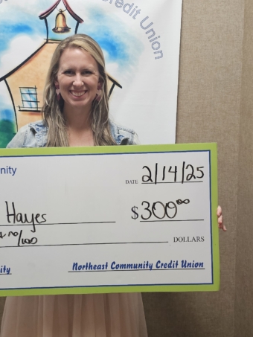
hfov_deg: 28.0
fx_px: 507
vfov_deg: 36.8
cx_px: 119
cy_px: 183
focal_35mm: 52
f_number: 1.7
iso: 640
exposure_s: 1/120
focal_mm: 6.3
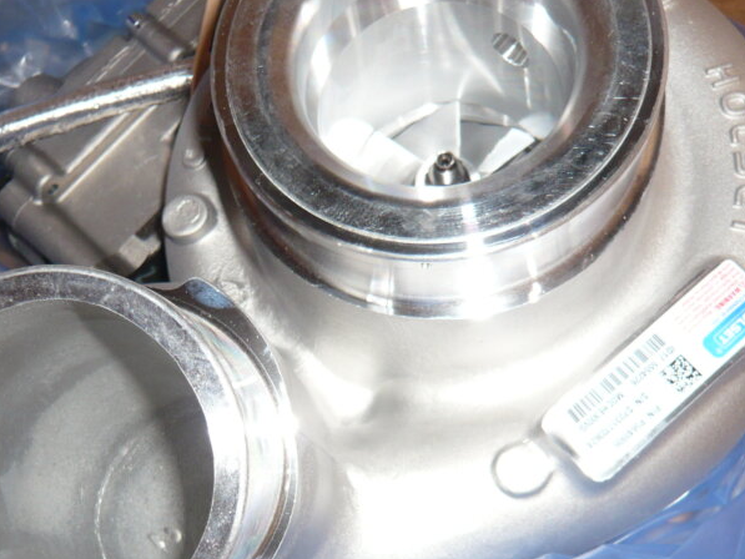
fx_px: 1033
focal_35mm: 48
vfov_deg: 29.8
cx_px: 333
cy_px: 424
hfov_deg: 39.6
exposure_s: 1/30
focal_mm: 4.6
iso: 100
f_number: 2.8
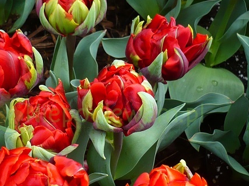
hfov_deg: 29.3
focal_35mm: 66
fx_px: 475
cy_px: 95
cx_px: 102
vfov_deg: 22.3
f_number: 2.8
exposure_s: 1/125
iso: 100
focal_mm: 5.8
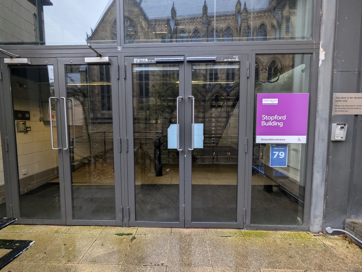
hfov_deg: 94.4
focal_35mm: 16
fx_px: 168
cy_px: 136
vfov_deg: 78.3
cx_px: 181
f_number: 2.2
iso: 50
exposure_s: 1/35.9
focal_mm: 2.35
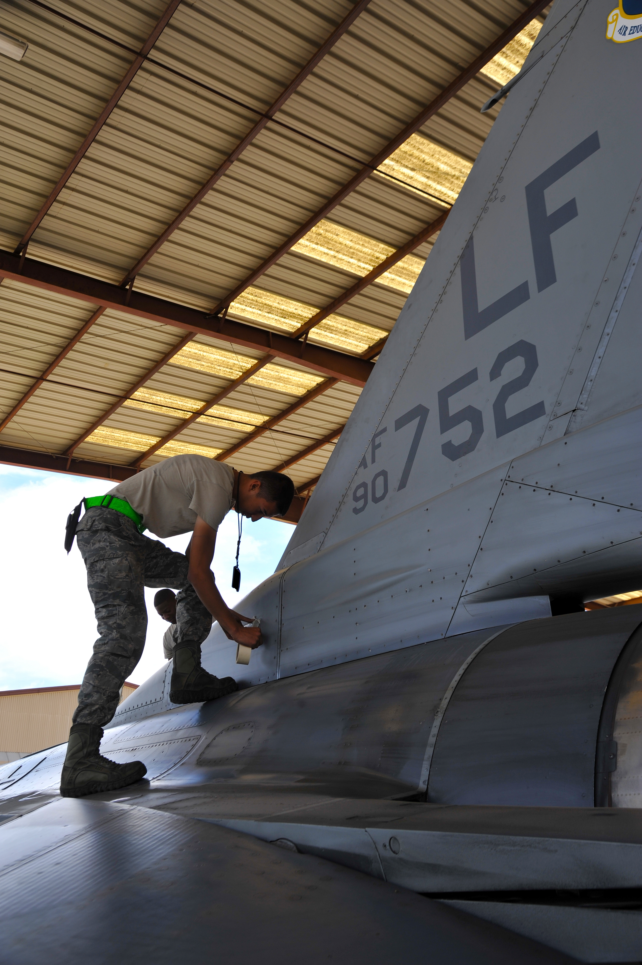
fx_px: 857
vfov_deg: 58.7
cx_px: 321
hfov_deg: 41.1
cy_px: 482
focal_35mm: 32
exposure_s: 1/250
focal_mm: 32
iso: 200
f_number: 8
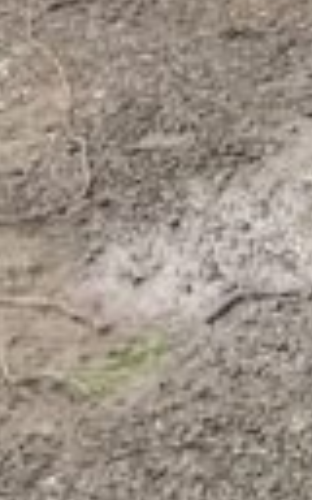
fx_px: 2517
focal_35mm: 185
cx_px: 1150
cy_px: -961
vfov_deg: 9.2
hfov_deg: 6.1
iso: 20
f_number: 1.8
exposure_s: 1/50
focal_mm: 3.99
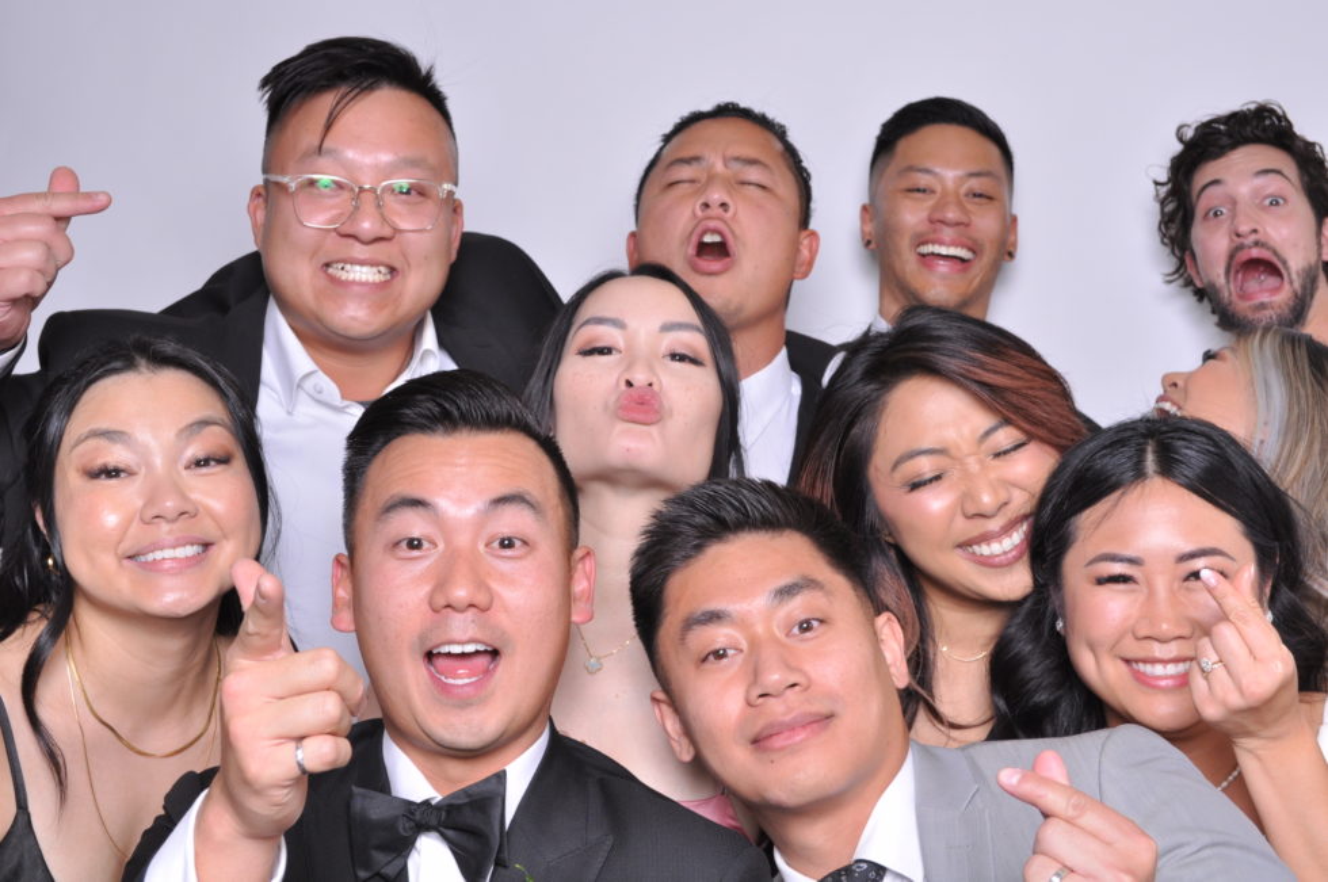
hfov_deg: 36.9
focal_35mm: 54
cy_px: 441
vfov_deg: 25.0
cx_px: 664
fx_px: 1990
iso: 400
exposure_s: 1/200
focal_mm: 36
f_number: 8
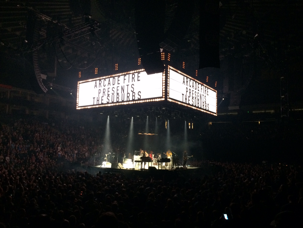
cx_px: 152
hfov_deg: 61.7
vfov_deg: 48.2
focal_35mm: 29
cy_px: 114
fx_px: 254
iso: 250
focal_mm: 4.15
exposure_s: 1/24
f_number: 2.2
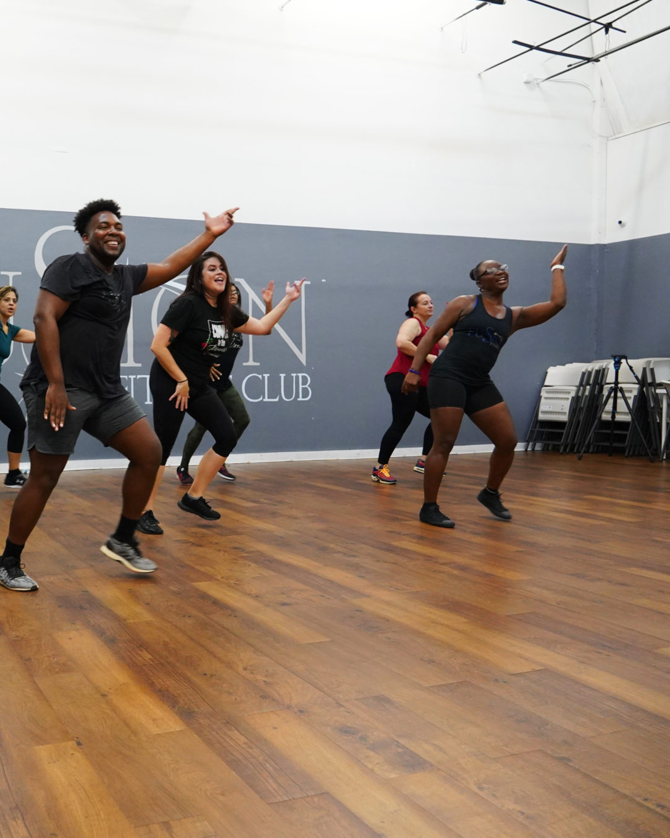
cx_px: 124
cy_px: 419
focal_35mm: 34
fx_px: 843
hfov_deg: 41.3
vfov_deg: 52.9
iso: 6400
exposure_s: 1/160
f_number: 4
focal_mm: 24
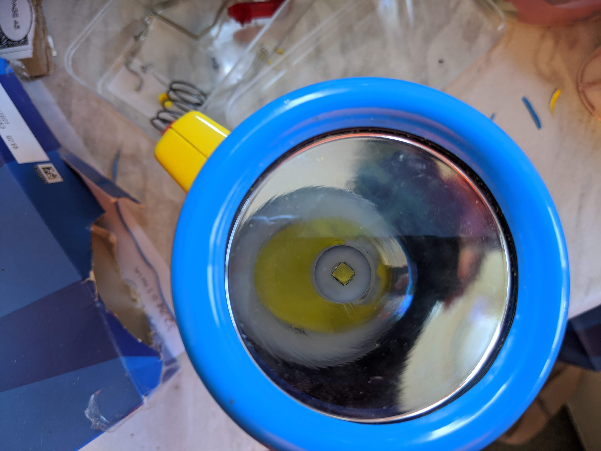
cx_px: 300
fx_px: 469
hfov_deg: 65.3
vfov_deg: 51.4
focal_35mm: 27
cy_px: 226
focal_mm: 4.44
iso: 74
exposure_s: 1/49.9
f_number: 1.8
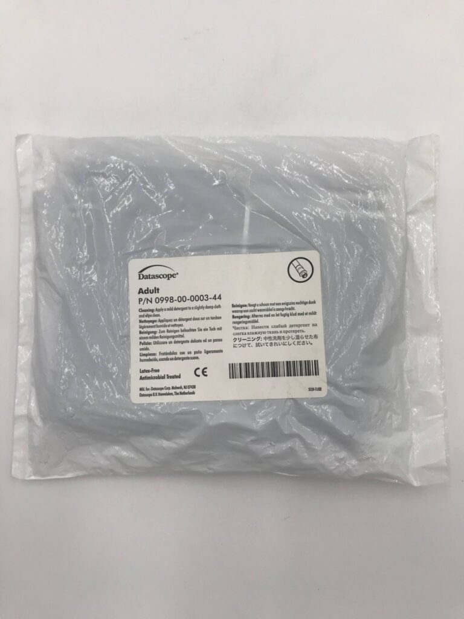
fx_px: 500
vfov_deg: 63.4
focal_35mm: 28
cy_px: 310
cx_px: 232
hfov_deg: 49.7
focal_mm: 3.99
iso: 20
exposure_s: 1/233
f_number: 1.8
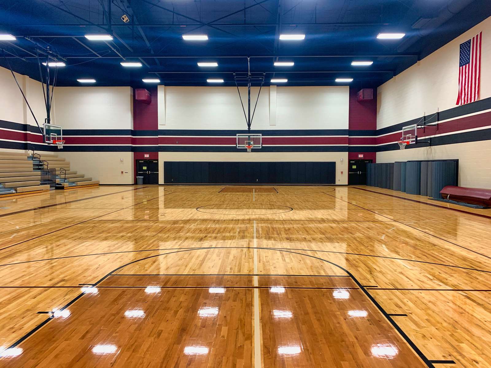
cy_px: 184
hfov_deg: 67.3
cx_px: 246
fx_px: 369
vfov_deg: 53.1
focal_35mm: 26
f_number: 1.8
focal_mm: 4.25
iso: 100
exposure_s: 1/61
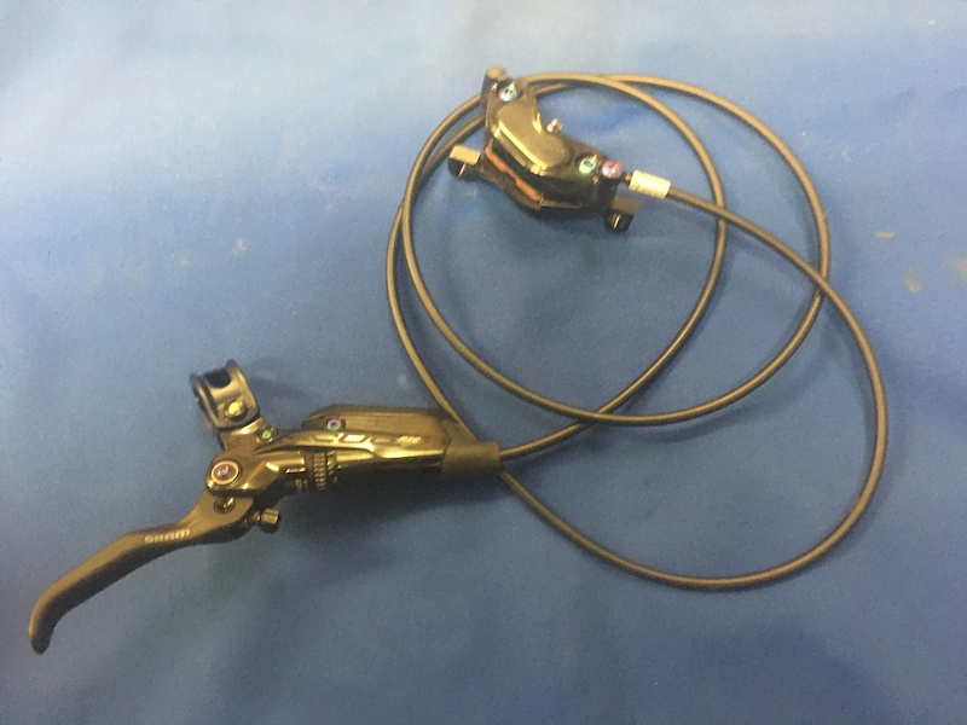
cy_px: 362
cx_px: 484
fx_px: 810
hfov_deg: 61.7
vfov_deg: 48.2
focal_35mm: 29
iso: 400
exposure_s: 1/17
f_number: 2.2
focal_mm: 4.15
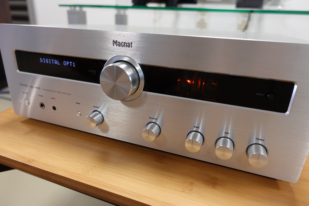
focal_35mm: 24
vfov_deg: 53.1
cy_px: 103
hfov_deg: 73.7
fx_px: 206
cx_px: 154
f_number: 1.8
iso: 200
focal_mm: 9.4
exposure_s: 1/30
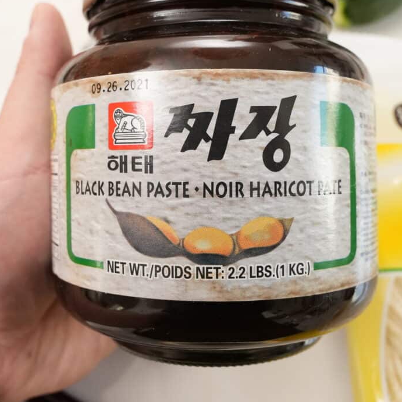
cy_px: 150
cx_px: 201
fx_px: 536
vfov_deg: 40.8
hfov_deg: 41.1
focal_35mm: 41
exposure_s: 1/200
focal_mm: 31.6
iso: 6400
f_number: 9
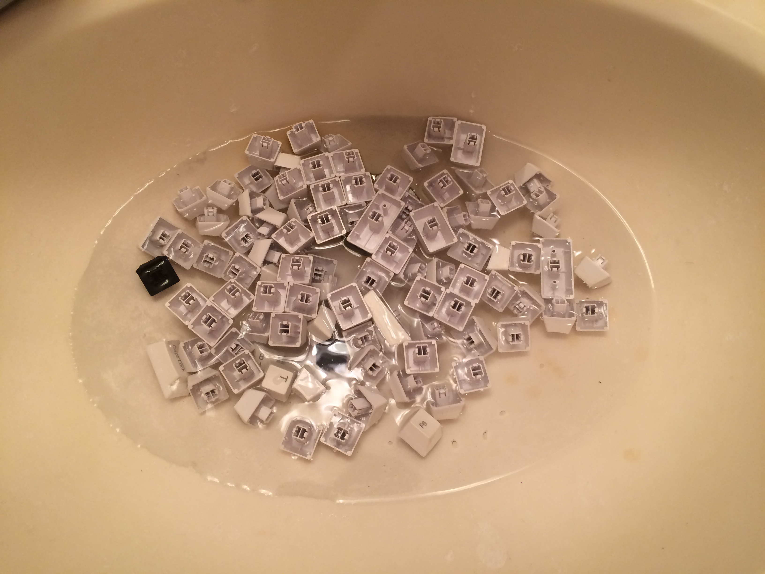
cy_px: 287
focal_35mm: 29
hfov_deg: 61.7
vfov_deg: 48.2
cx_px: 382
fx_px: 641
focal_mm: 4.15
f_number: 2.2
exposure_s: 1/30
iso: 64
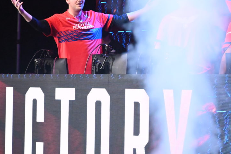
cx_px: 141
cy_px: 46
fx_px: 1232
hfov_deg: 10.7
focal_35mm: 192
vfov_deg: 7.1
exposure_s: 1/160
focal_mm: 90
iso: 10000
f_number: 5.6
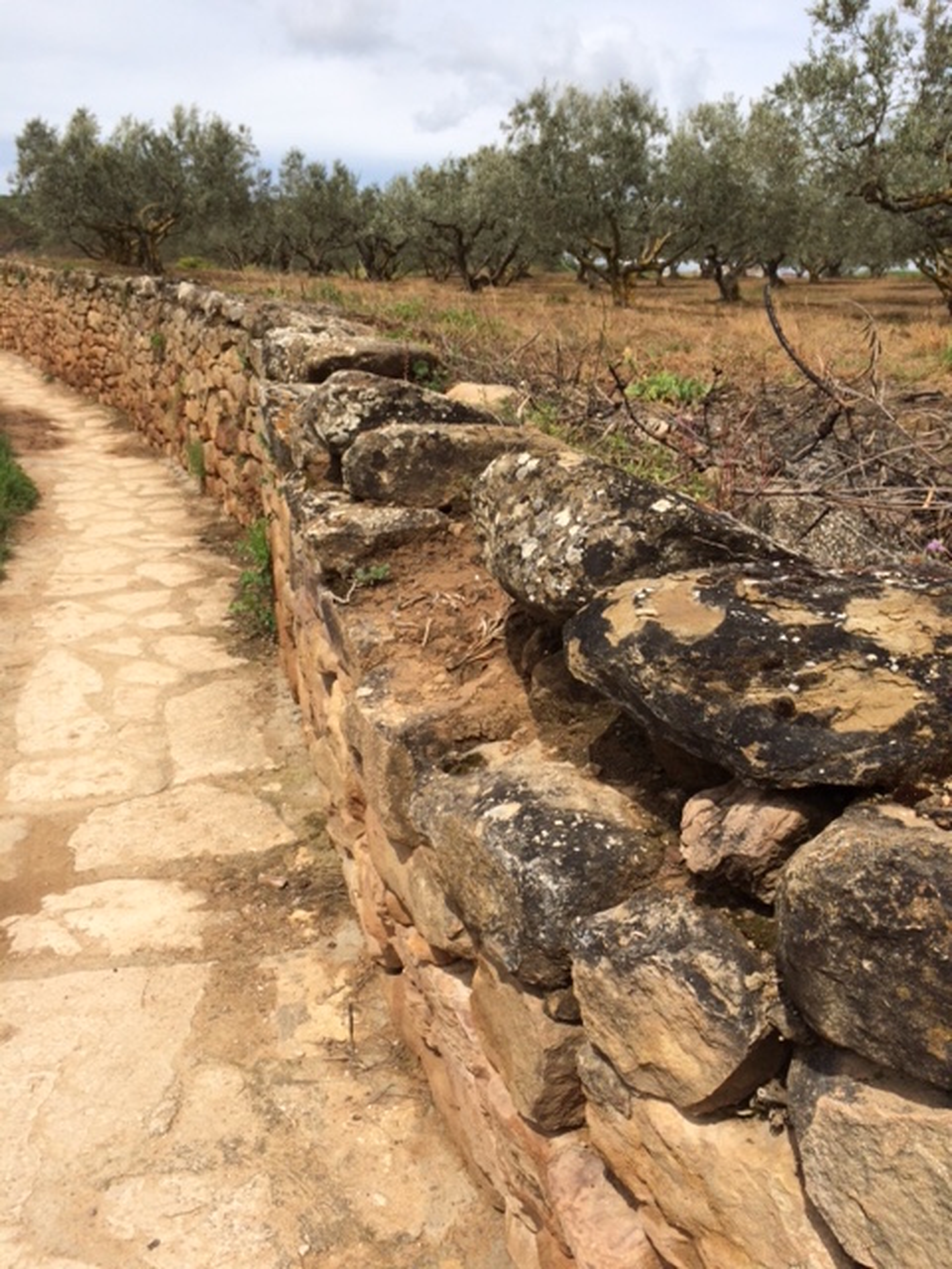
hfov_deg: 48.2
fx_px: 1063
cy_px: 634
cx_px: 476
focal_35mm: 29
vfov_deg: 61.7
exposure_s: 1/2933
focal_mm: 4.15
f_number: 2.2
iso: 32
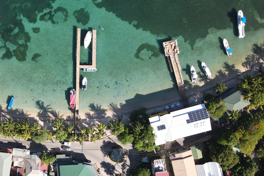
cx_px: 79
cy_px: 105
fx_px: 286
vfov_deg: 34.1
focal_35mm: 39
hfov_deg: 48.3
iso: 290
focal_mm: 4.5
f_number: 2.8
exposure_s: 1/15
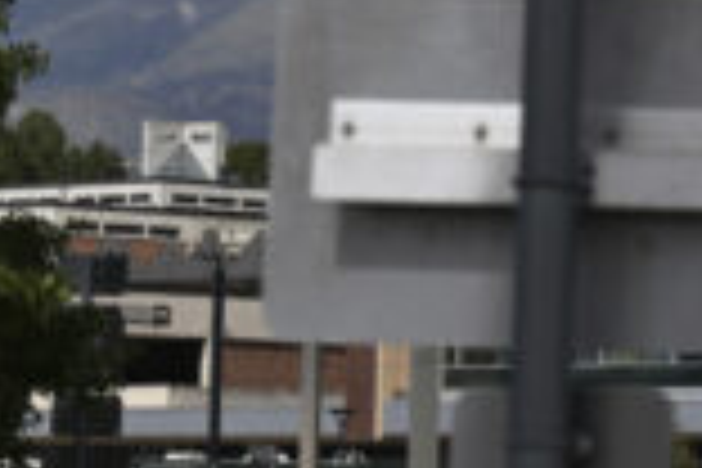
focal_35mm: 287
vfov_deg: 4.8
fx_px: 5596
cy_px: 182
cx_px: 1426
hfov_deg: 6.9
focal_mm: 70
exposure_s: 1/3200
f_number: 5.6
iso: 250
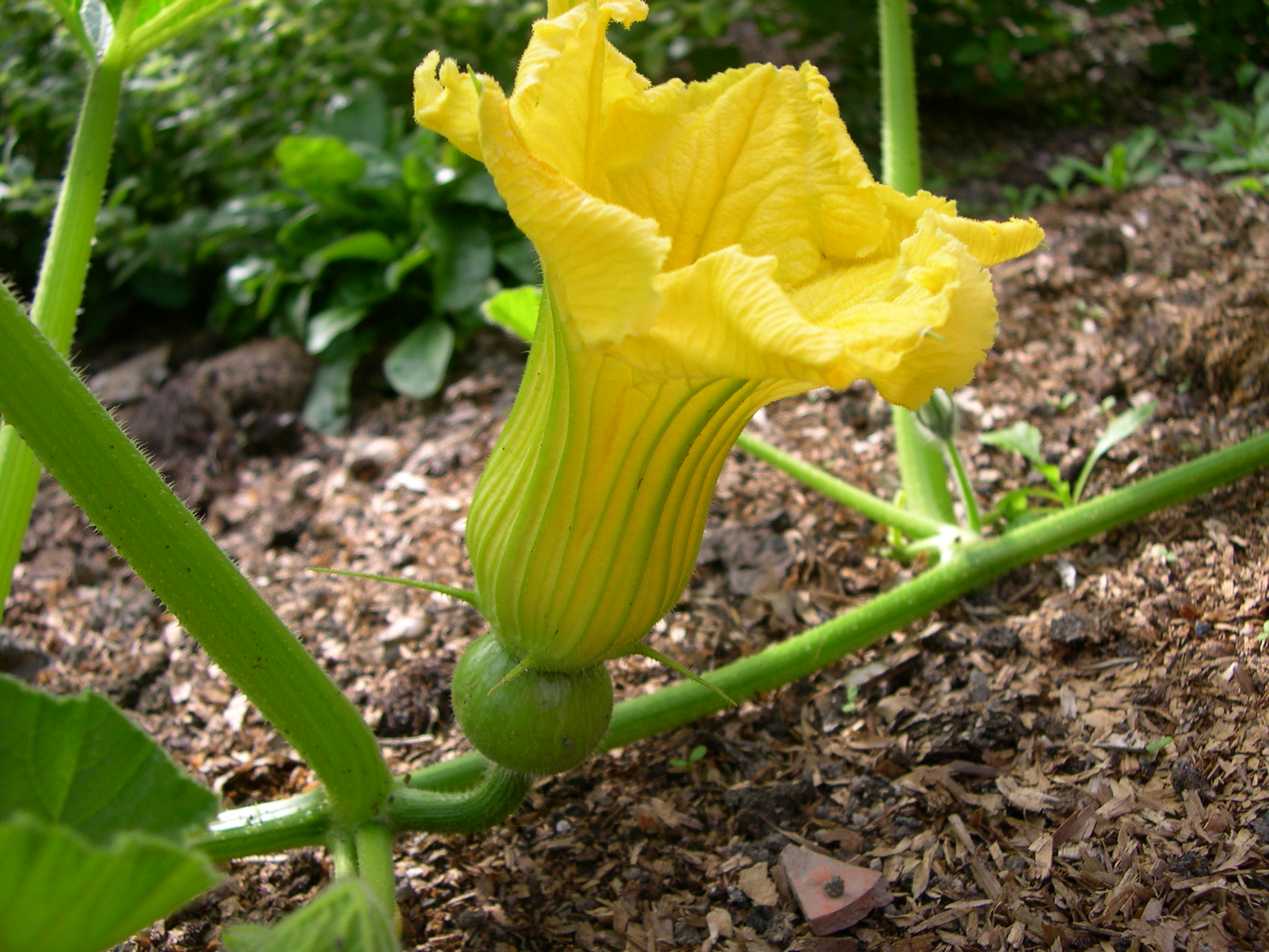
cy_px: 476
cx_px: 634
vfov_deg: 37.7
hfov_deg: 49.0
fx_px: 1393
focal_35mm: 38
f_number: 2.8
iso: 100
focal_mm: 8
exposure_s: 1/311
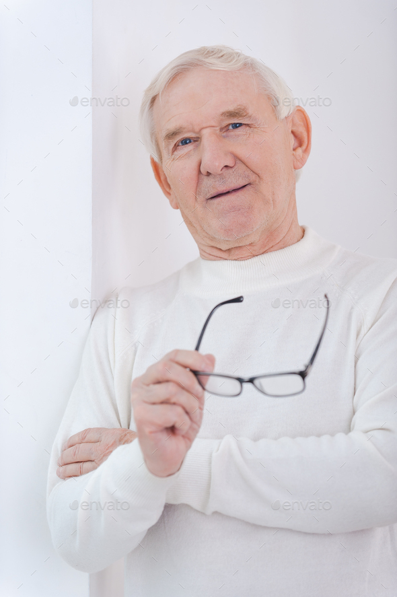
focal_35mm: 125
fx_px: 2071
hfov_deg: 11.0
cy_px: 298
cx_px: 198
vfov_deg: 16.4
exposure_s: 1/160
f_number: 4.5
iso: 200
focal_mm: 125
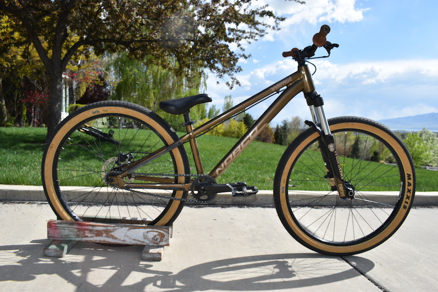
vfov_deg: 47.9
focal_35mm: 27
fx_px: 328
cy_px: 146
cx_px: 219
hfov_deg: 67.4
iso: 100
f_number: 10
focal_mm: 18
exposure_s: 1/200
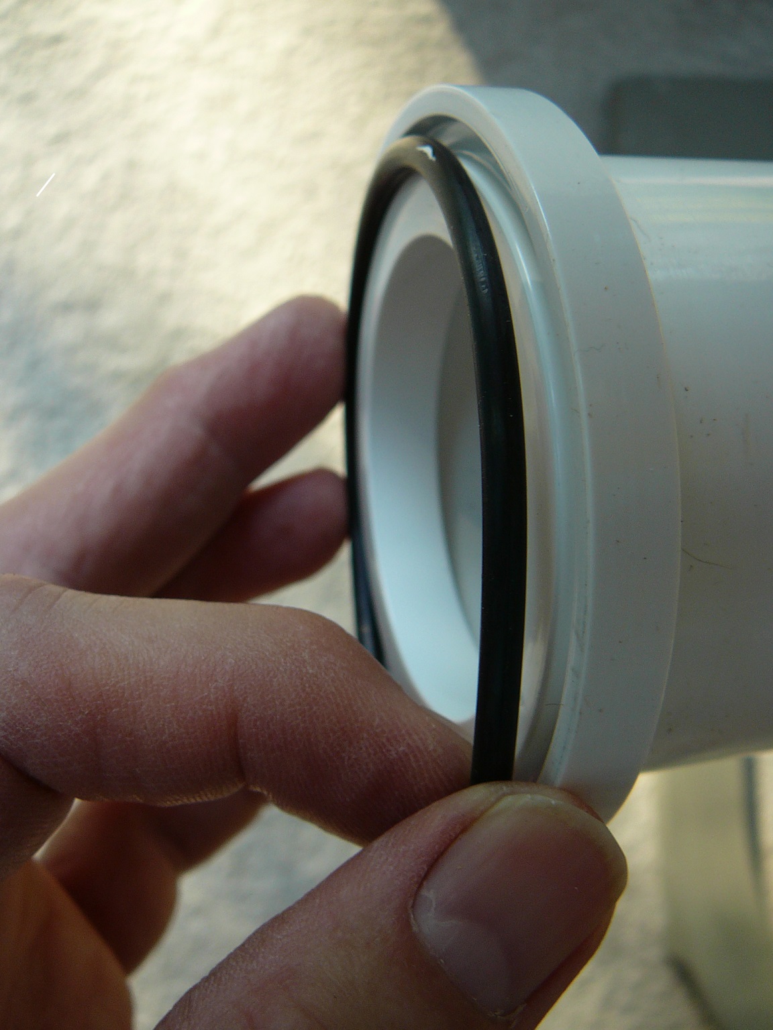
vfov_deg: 52.6
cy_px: 515
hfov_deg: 40.7
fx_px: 1042
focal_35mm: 35
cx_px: 386
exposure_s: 1/160
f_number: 2.8
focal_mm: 5.2
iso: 80
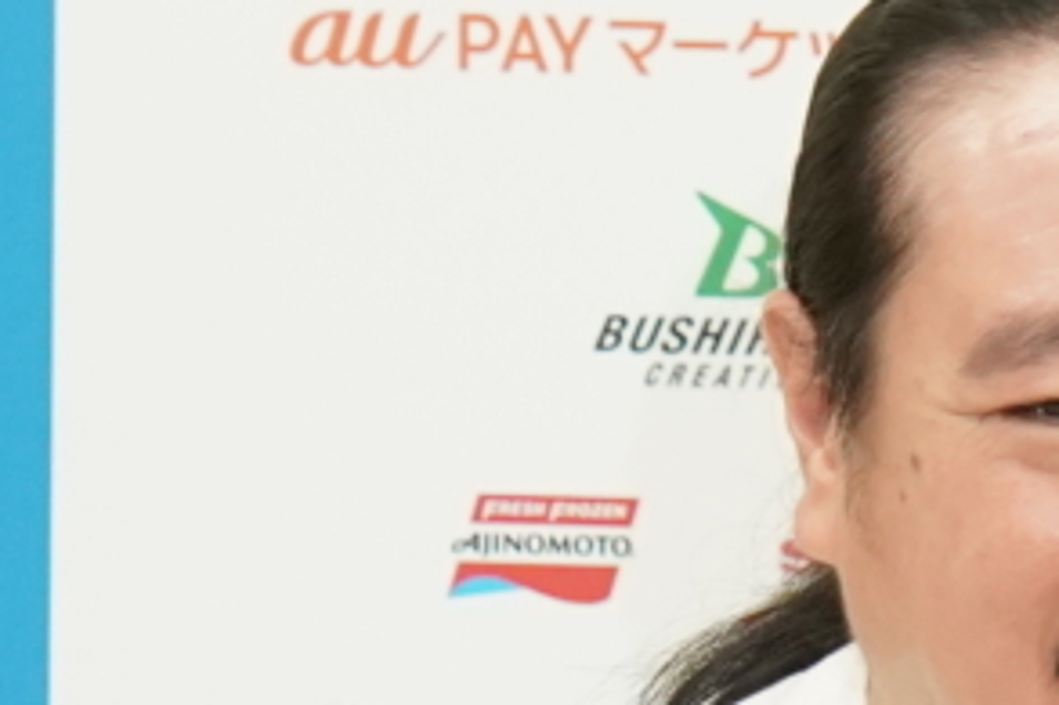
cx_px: 2501
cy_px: 898
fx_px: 20256
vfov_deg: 2.0
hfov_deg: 3.0
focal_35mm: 689
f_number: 5
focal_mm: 84
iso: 3200
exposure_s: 1/200
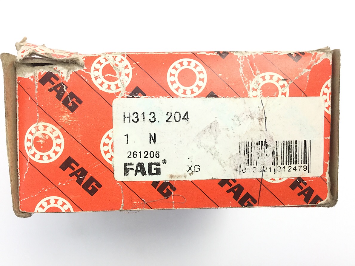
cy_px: 133
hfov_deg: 58.3
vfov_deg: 45.4
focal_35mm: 31
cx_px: 178
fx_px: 318
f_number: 2.4
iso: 64
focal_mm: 3.3
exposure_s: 1/33
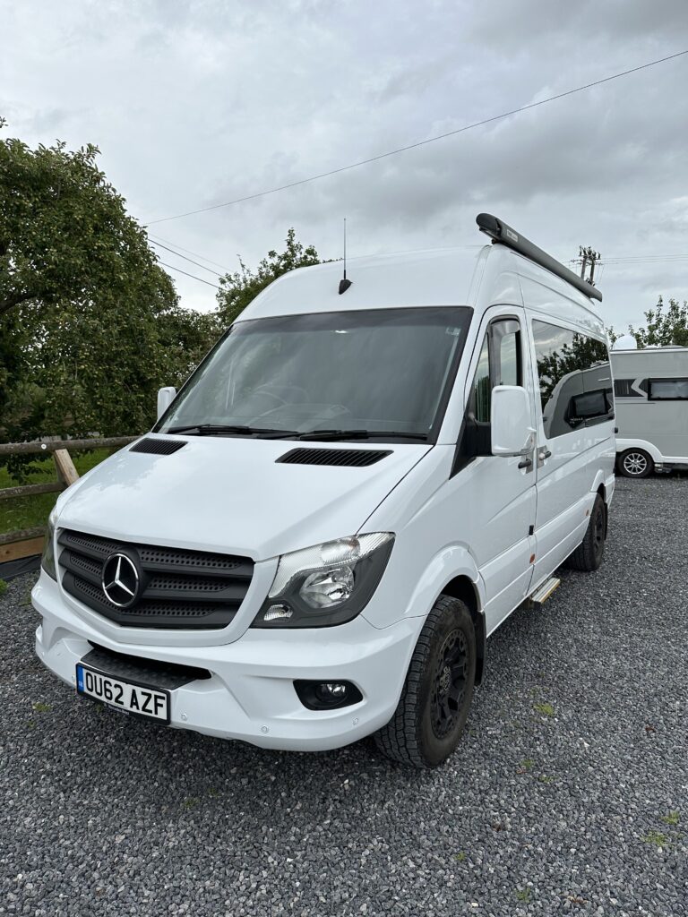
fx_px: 636
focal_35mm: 24
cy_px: 458
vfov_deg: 71.6
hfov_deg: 56.8
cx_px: 344
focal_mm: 6.86
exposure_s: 1/1198
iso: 80
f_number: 1.78
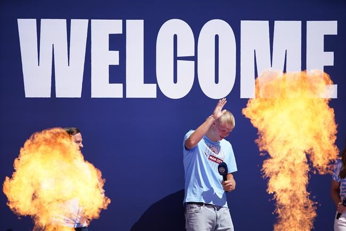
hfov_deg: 5.2
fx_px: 3843
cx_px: 173
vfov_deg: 3.4
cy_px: 116
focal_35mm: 400
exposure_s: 1/4000
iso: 200
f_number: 2.8
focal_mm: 400
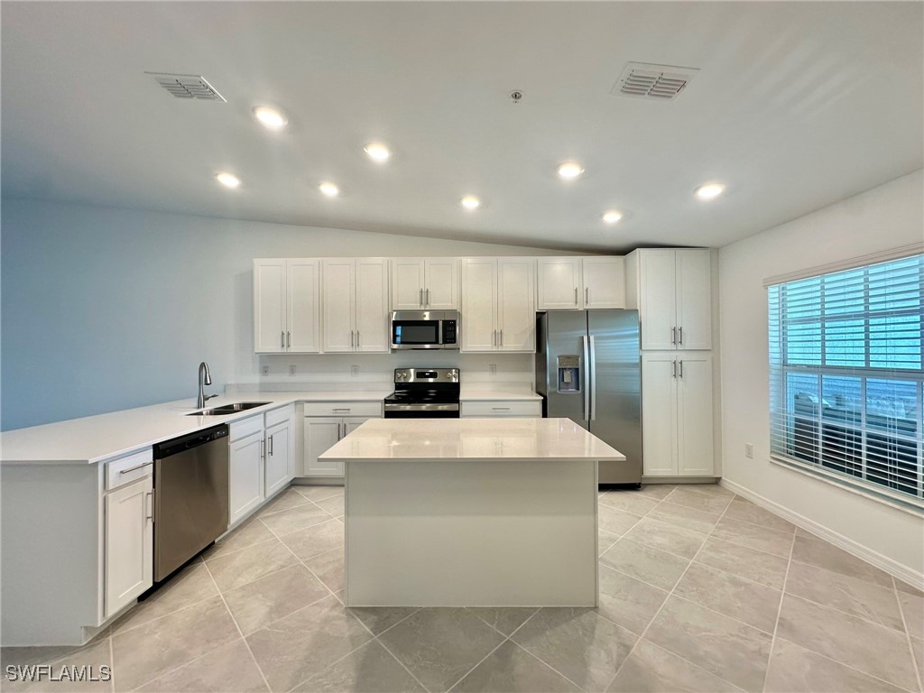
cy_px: 346
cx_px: 462
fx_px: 374
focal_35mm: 14
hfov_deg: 102.1
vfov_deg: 85.7
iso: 160
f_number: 2.2
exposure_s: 1/120
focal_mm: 2.22
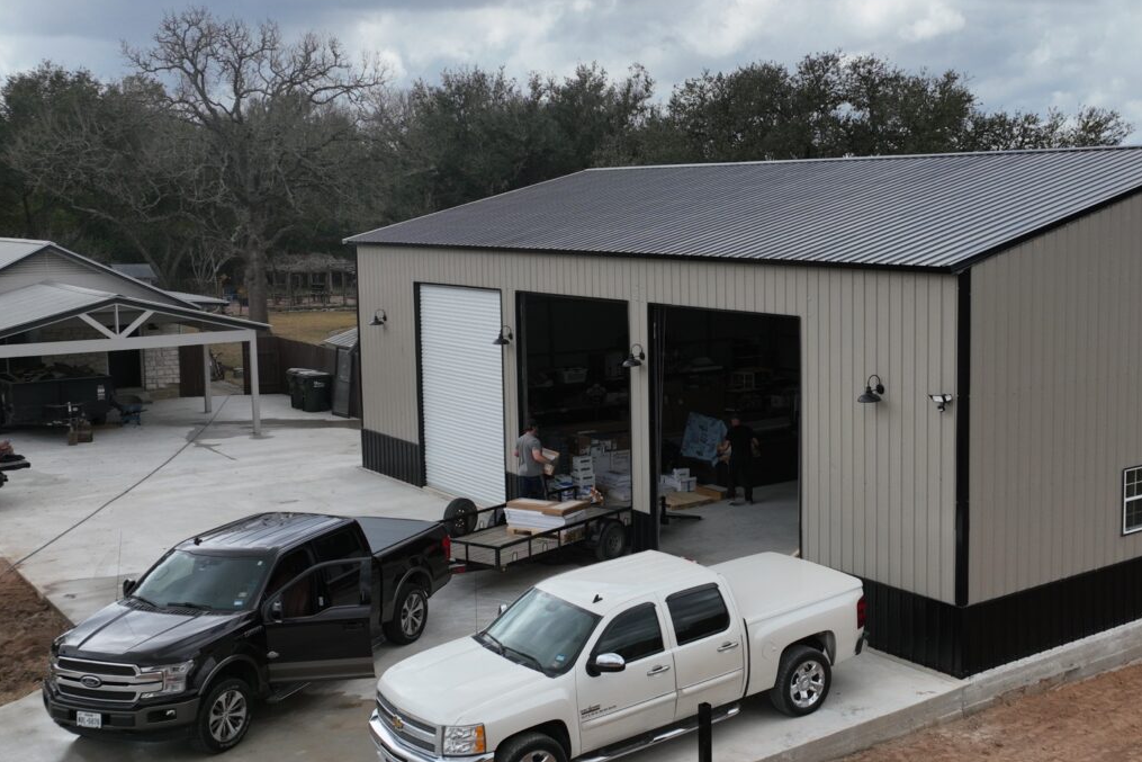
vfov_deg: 31.9
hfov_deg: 45.4
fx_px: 1332
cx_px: 795
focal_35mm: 42
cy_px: 348
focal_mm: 12.29
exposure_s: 1/3200
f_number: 2.8
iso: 100
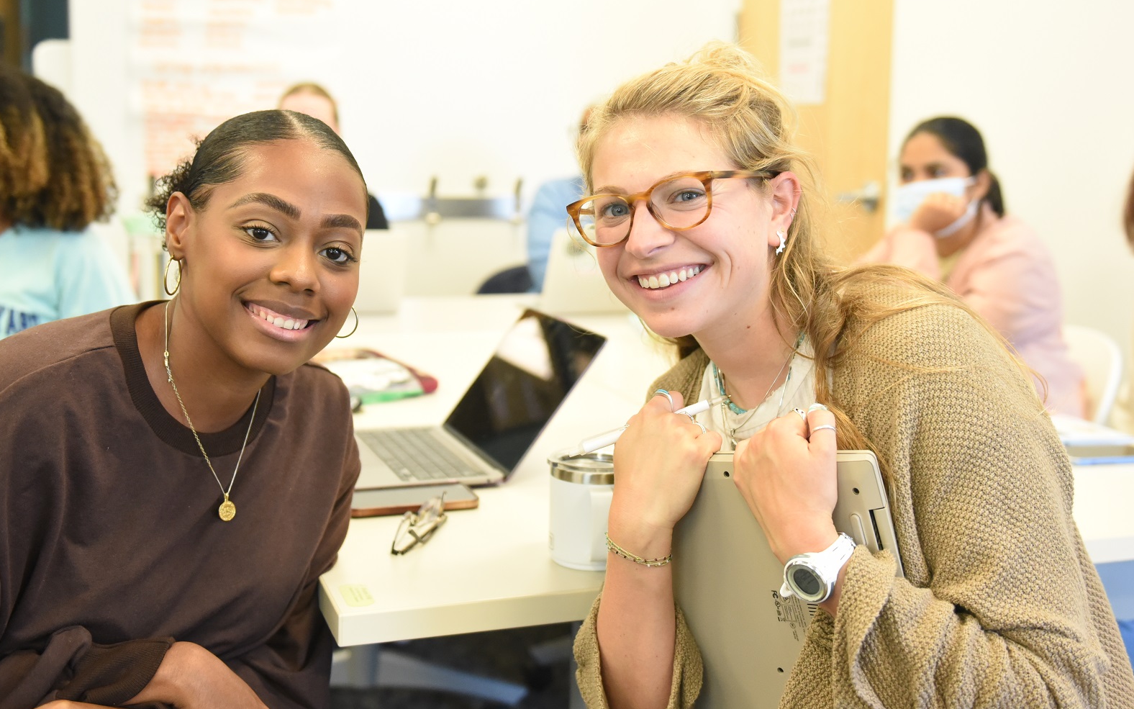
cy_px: 285
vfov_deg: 29.1
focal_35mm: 44
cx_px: 587
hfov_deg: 45.3
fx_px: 1360
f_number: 3.2
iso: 3200
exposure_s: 1/250
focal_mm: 34
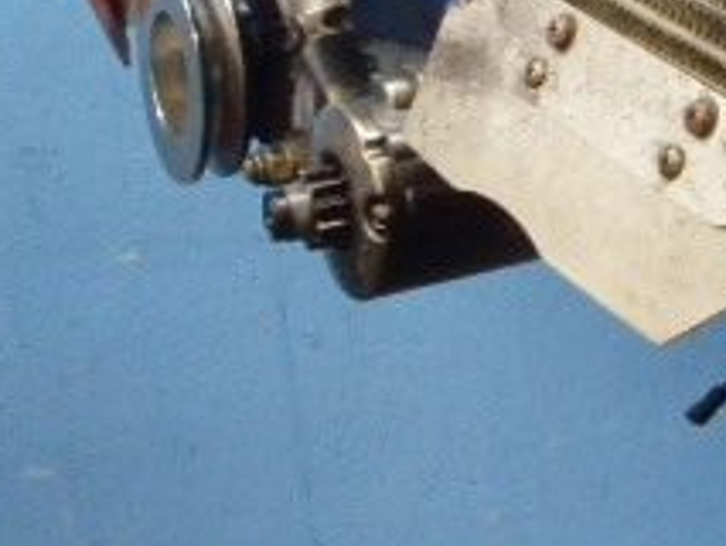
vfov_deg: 16.8
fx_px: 1763
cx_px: 1023
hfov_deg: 20.6
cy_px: -126
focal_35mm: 84
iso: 800
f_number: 3.9
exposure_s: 1/13
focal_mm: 5
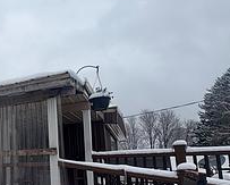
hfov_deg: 35.8
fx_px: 266
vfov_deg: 37.4
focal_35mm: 39
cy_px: 138
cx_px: -50
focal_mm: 2.22
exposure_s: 1/485
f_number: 2.2
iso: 40
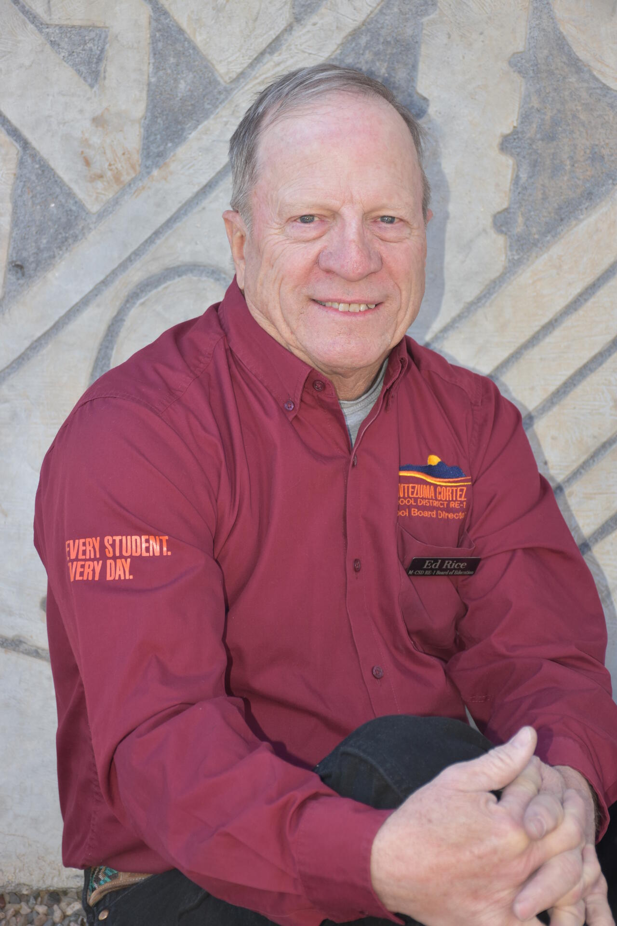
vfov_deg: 26.0
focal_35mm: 78
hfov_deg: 17.5
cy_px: 463
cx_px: 308
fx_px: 2005
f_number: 4.8
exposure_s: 1/125
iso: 250
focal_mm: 52
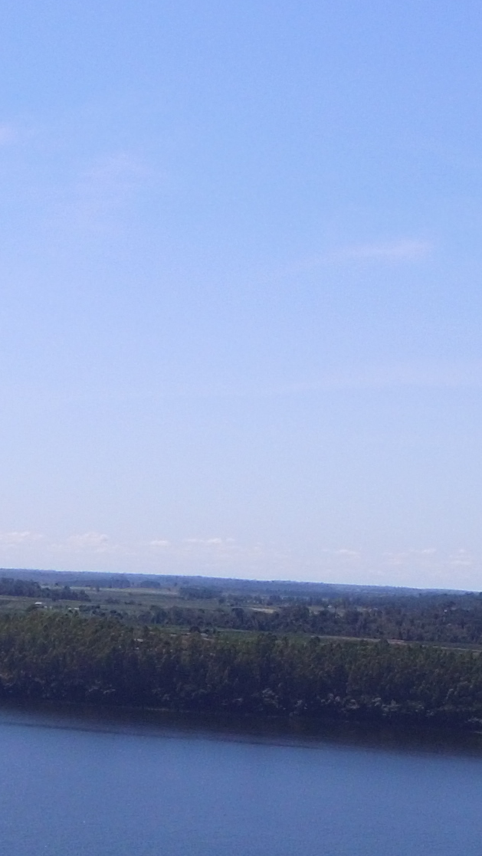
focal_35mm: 78
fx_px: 1771
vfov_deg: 25.6
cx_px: 36
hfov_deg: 15.3
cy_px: 887
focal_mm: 3.61
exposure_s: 1/1789
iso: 100
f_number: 2.8
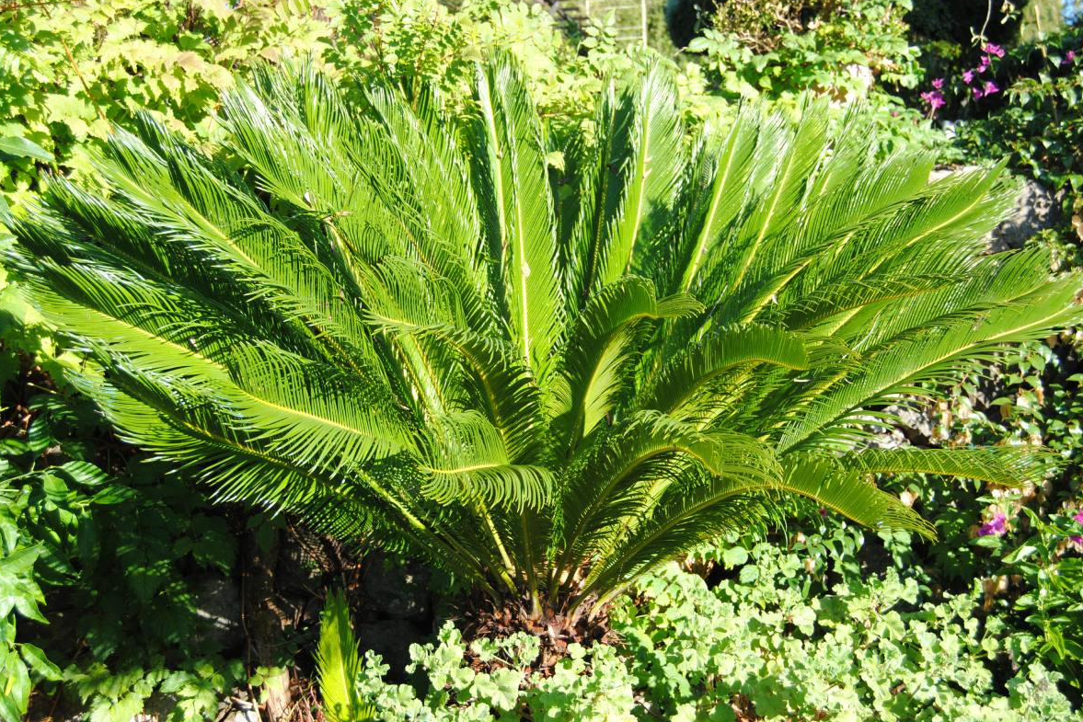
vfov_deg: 26.0
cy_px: 355
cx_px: 542
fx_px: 1564
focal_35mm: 52
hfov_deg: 38.2
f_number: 5.6
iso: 125
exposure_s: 1/125
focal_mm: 34
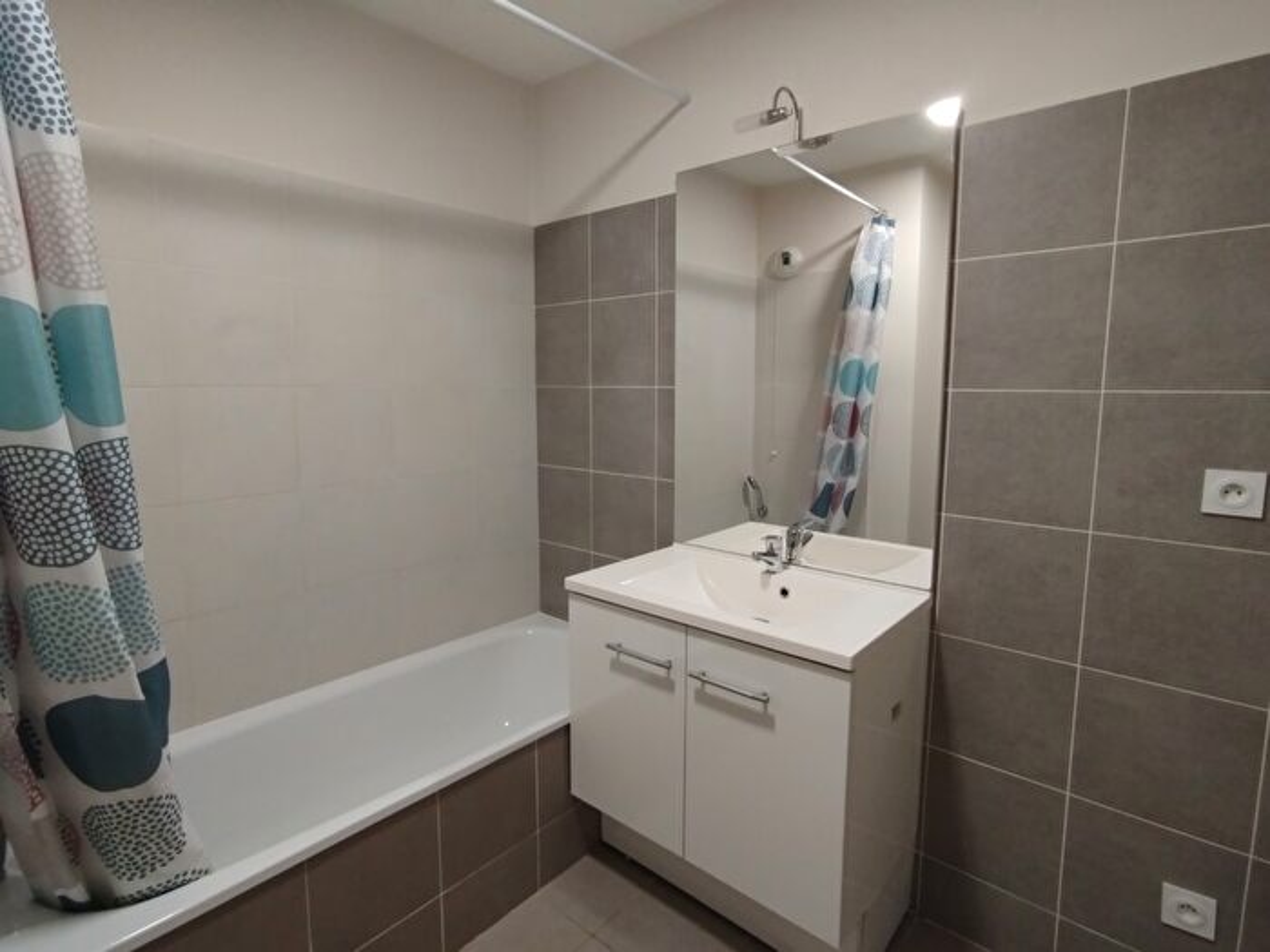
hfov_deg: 94.5
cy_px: 476
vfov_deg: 78.1
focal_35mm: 16
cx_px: 635
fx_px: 587
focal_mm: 1.65
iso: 160
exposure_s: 1/33
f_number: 2.2
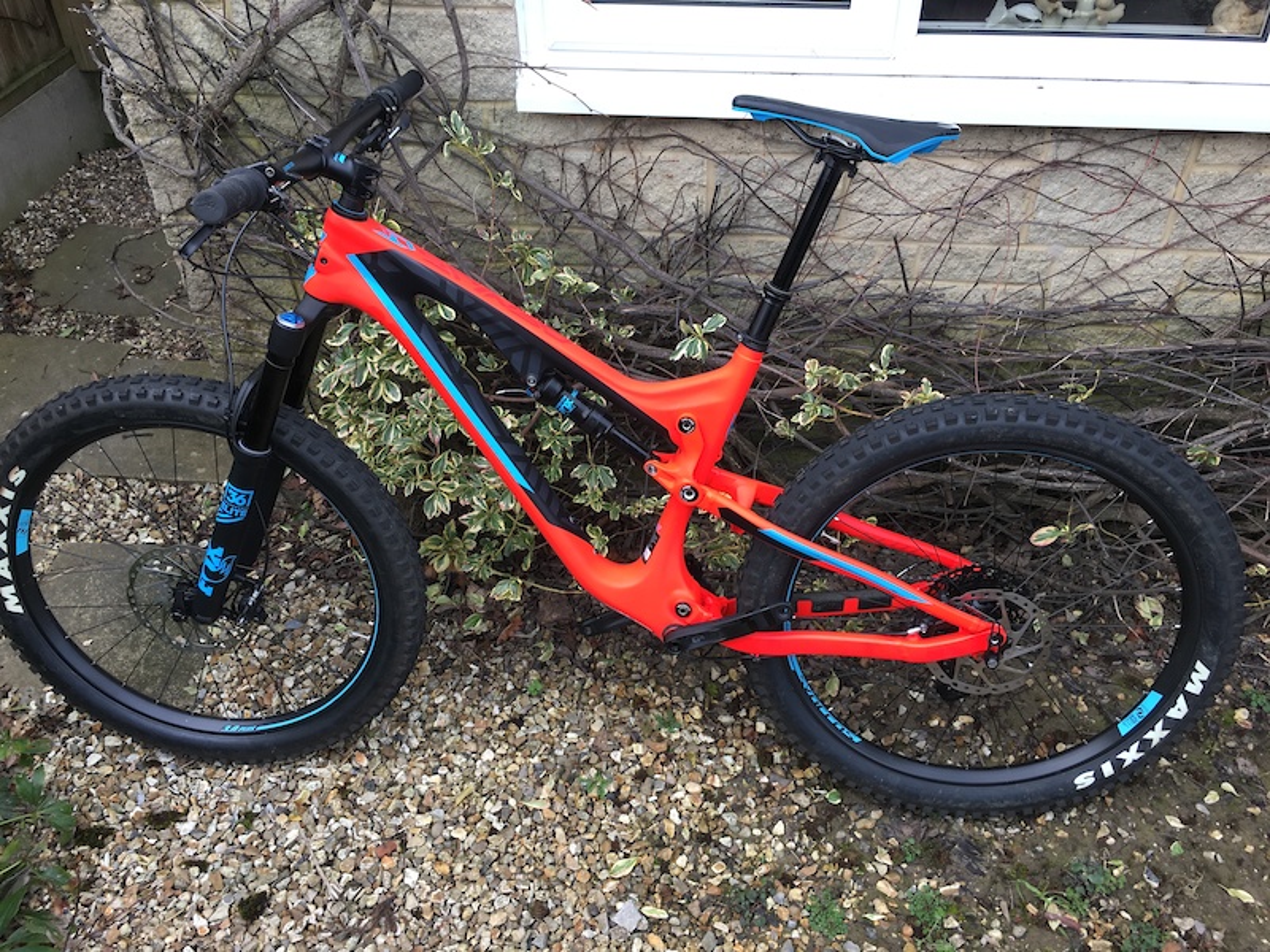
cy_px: 476
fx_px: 1064
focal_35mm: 29
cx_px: 635
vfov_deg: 48.2
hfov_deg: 61.7
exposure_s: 1/100
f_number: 2.2
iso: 25
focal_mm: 4.15
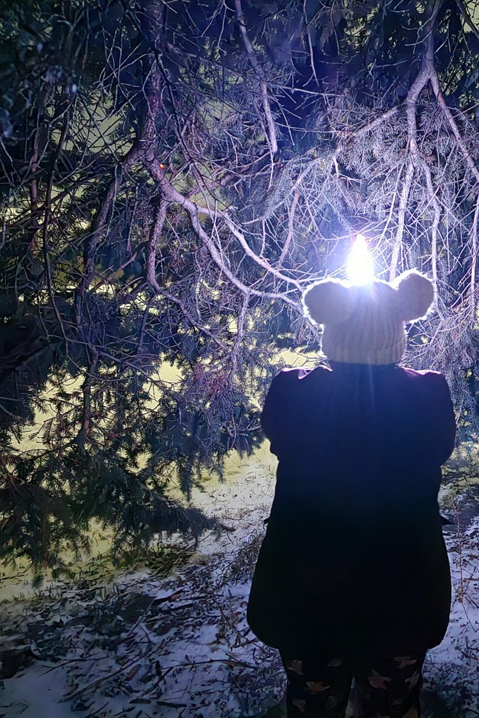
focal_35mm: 32
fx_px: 638
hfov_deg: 38.6
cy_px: 358
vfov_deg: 58.7
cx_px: 419
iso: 3200
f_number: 1.7
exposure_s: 1/2
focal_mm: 6.3
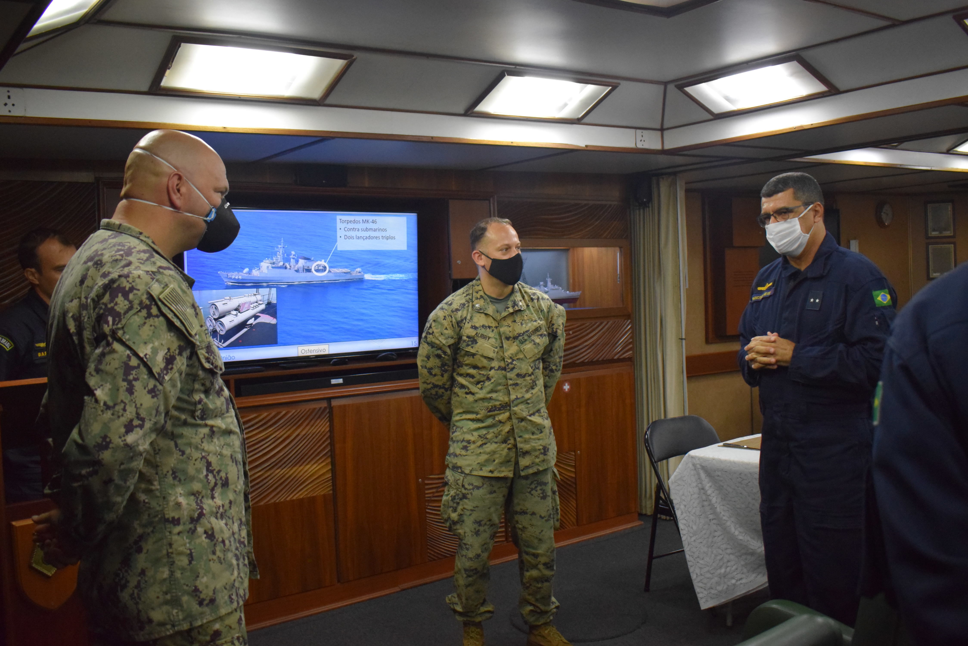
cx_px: 484
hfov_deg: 55.1
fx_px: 928
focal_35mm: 34
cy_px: 323
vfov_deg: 38.4
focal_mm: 23
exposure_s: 1/100
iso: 3200
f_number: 3.8
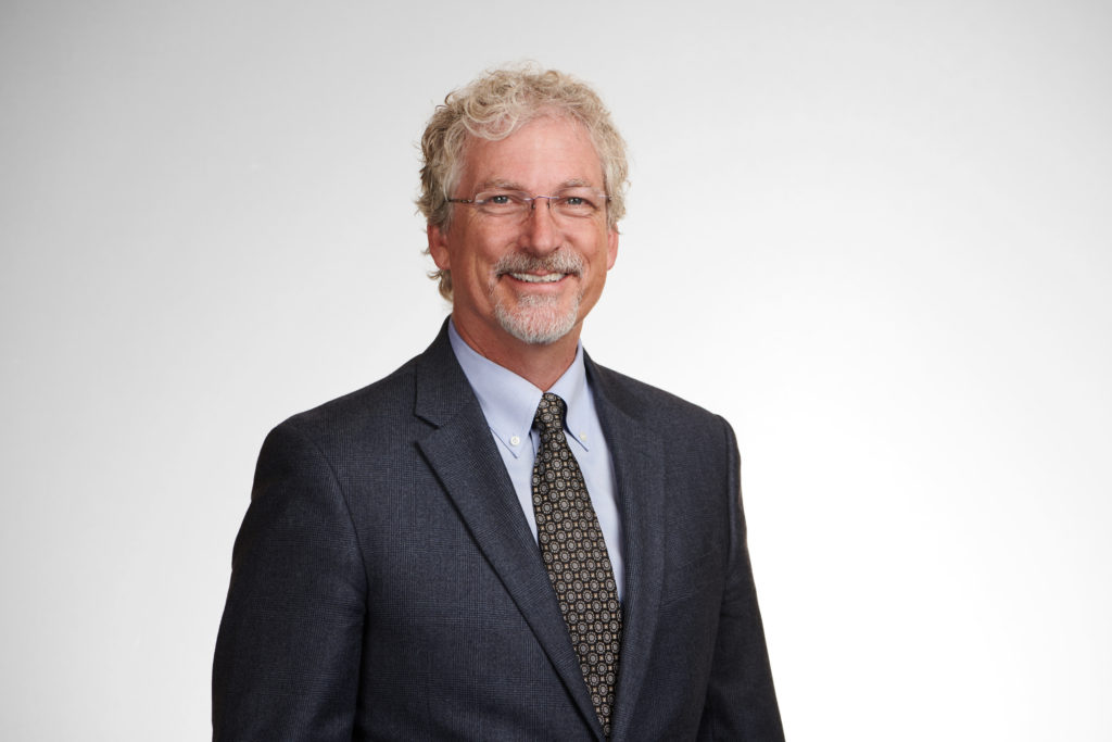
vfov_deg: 13.0
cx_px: 556
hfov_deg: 19.5
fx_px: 3244
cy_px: 371
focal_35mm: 105
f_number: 7.1
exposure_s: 1/100
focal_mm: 105
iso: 64
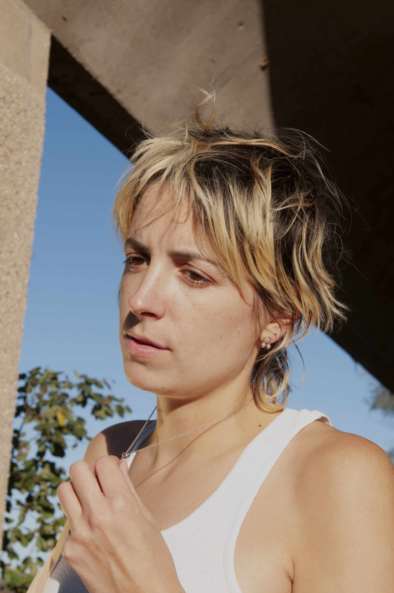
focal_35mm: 71
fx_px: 1169
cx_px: 197
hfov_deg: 19.1
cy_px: 300
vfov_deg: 28.5
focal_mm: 46
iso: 200
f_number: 11
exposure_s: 1/250
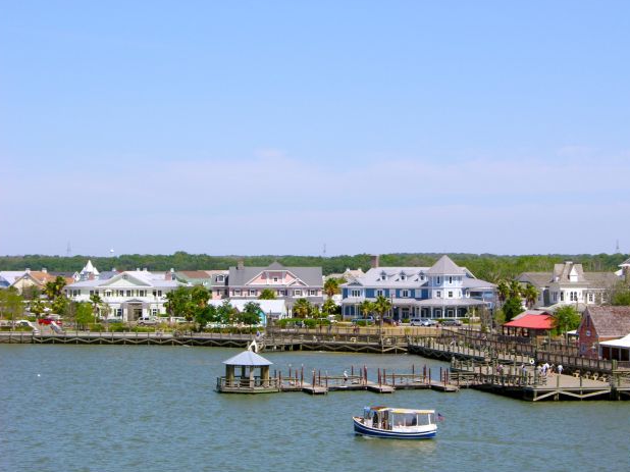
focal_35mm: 95
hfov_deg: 20.7
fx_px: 1728
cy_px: 231
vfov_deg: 15.6
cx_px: 332
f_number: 5
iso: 50
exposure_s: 1/404
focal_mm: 22.3
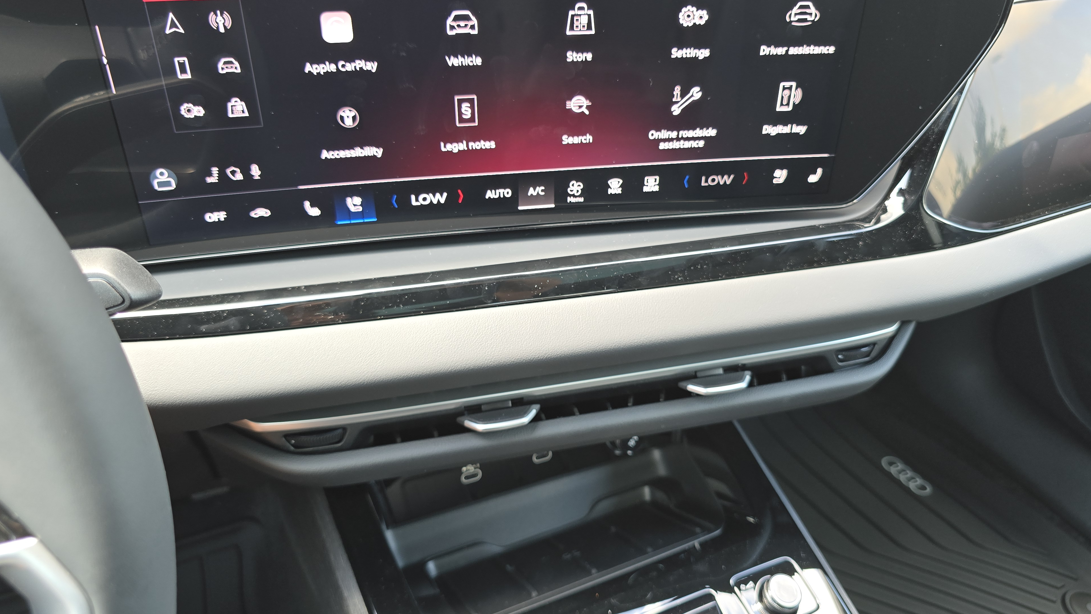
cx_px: 559
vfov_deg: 44.3
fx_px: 752
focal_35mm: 26
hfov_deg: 71.9
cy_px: 279
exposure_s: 1/50
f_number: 1.7
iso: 64
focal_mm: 6.3
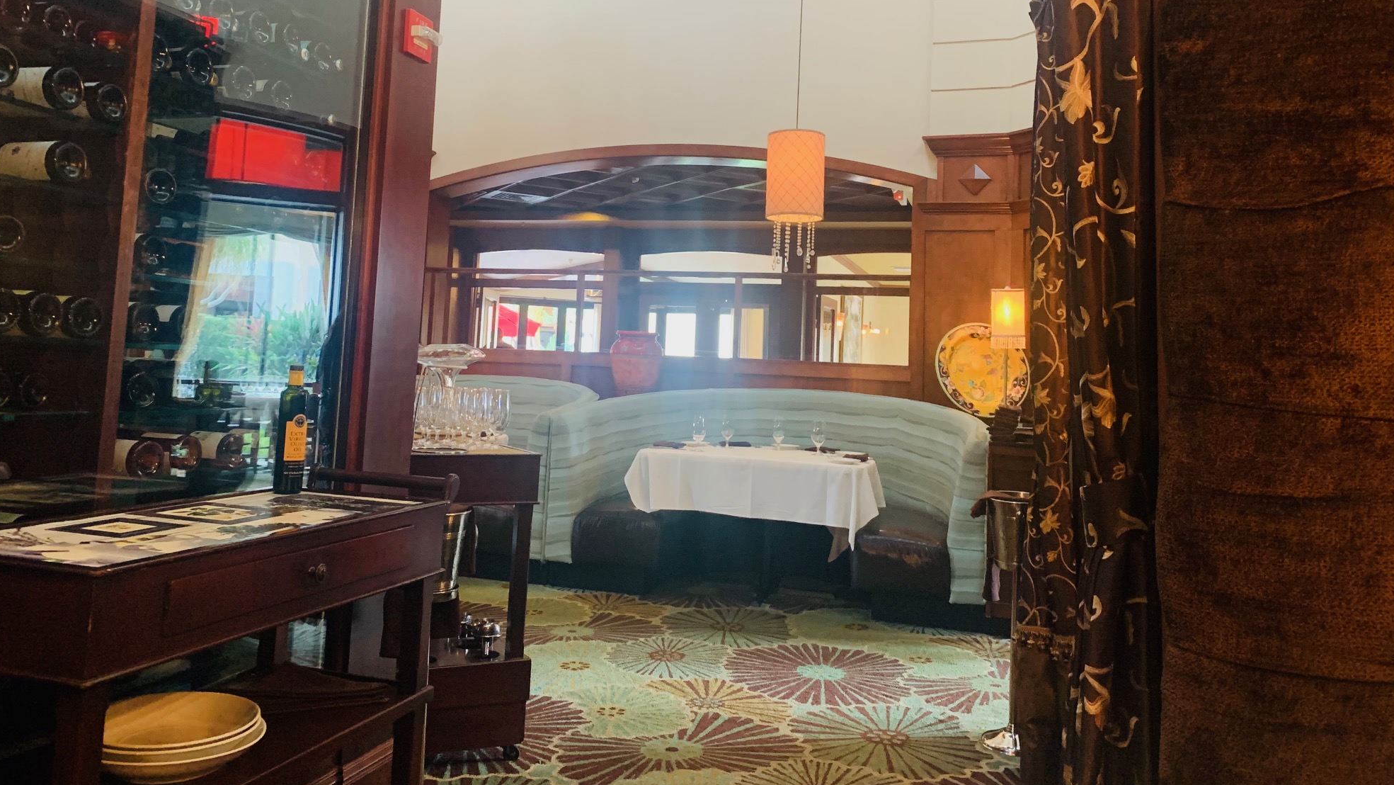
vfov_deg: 39.7
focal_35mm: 29
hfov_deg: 66.1
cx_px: 682
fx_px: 1072
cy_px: 261
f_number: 1.8
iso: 320
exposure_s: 1/30
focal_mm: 4.25
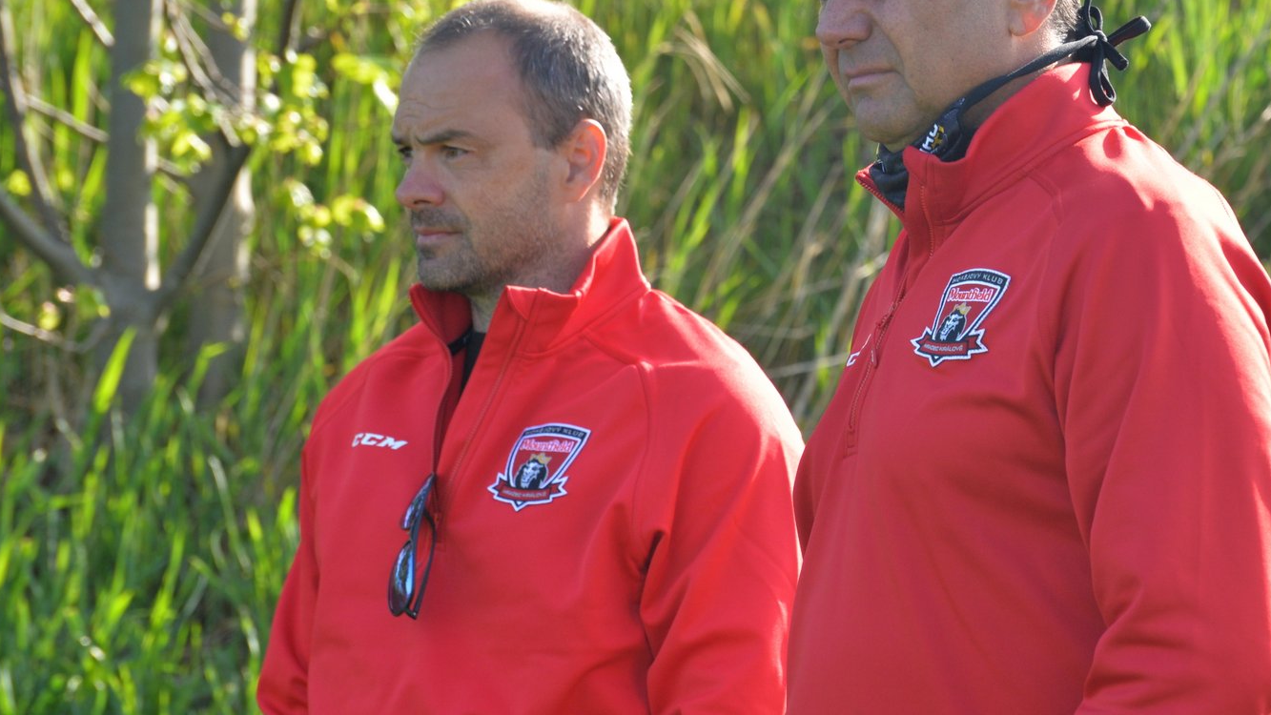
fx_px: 11662
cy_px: 406
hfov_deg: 6.2
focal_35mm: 346
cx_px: 866
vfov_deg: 3.5
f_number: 8
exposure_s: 1/400
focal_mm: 220
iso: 500
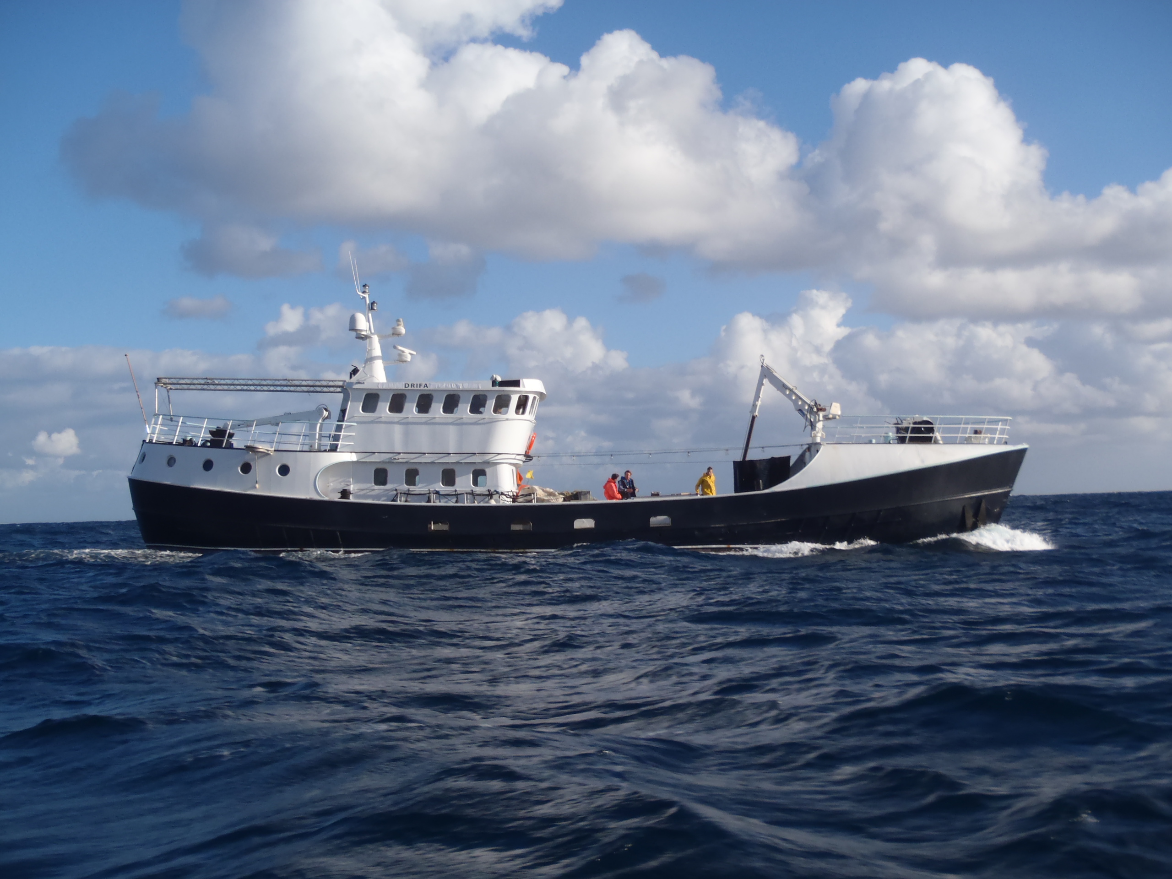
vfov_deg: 31.5
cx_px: 586
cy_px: 440
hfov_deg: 41.2
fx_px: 1557
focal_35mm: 46
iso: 100
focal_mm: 8.25
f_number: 13
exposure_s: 1/100
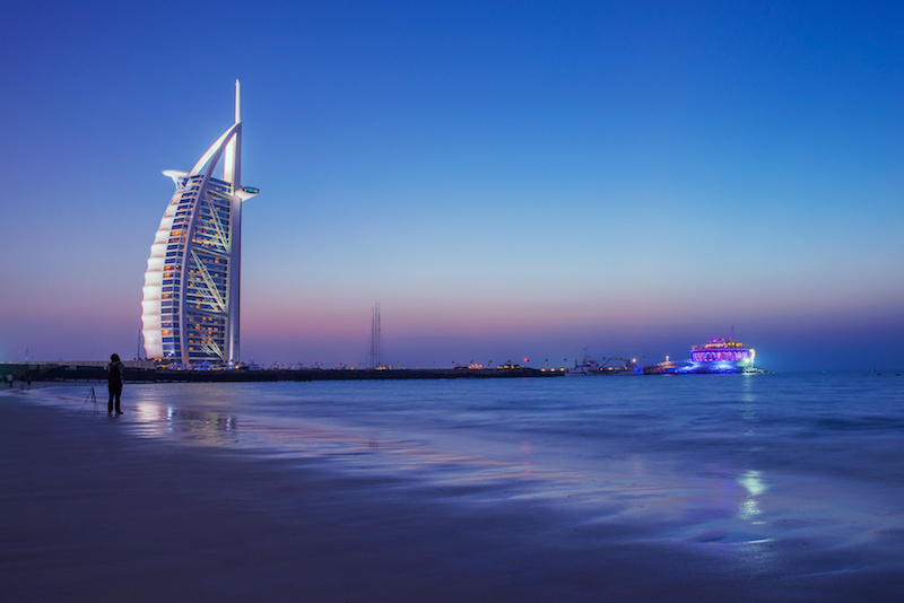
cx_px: 452
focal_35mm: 31
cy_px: 302
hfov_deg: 60.3
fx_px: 779
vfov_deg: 42.4
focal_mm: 31
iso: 100
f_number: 6.3
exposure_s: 3
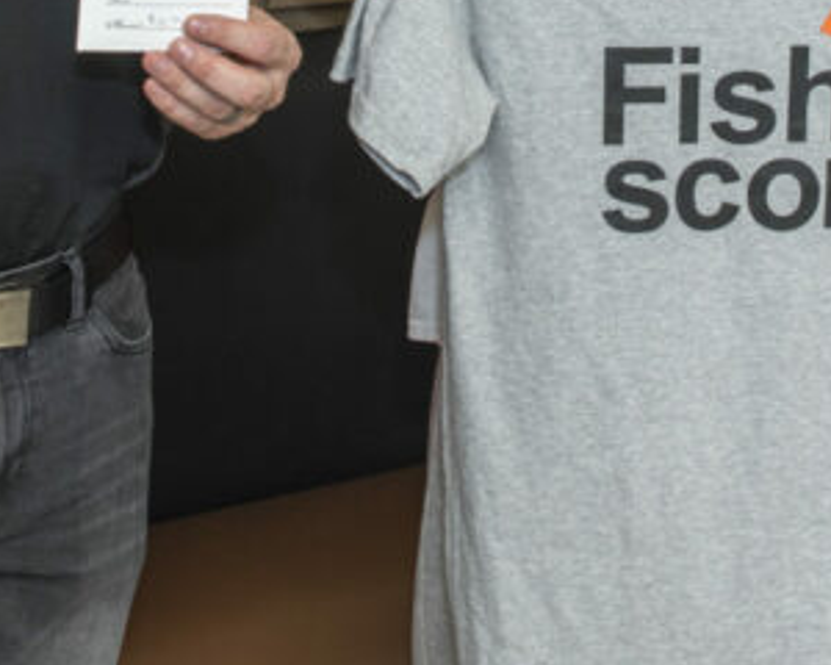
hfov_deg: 16.6
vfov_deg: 12.9
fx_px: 2853
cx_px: 488
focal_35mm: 116
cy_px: -166
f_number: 5.6
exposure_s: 1/80
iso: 320
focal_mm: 29
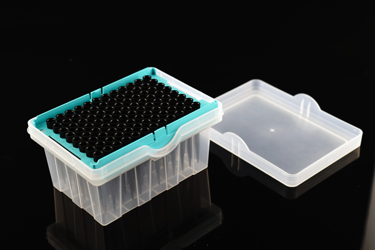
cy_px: 125
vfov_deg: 22.3
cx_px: 188
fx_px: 636
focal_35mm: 61
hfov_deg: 32.9
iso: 800
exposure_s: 1/80
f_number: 4.5
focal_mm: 41
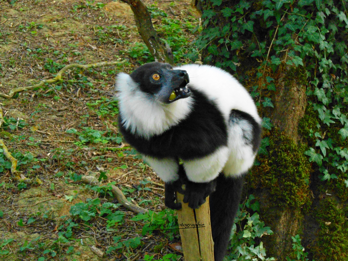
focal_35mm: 63
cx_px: 174
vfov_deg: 23.3
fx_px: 633
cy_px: 130
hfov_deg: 30.7
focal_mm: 11.2
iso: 800
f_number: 4.2
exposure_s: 1/125
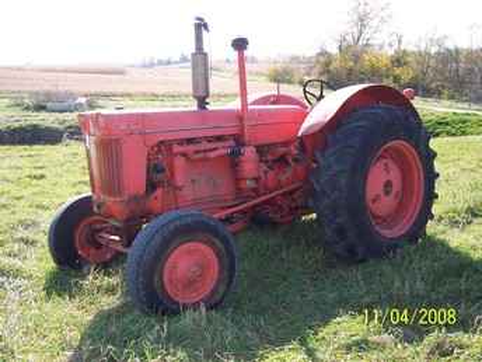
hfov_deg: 47.9
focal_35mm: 39
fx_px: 543
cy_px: 181
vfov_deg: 36.8
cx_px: 241
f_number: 3.4
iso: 100
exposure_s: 1/350
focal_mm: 8
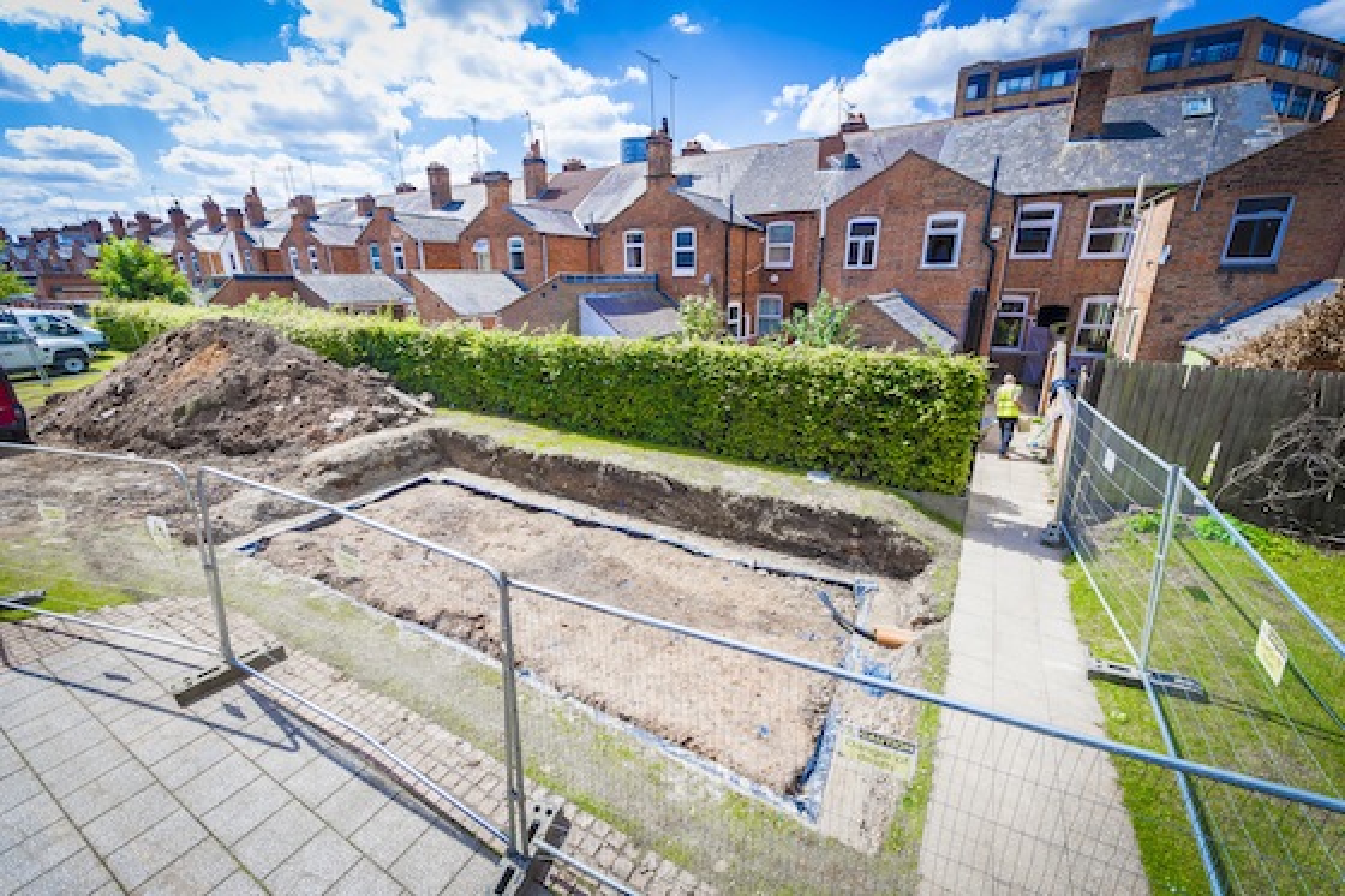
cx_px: 672
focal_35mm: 14
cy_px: 448
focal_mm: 14
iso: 250
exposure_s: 1/400
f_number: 6.3
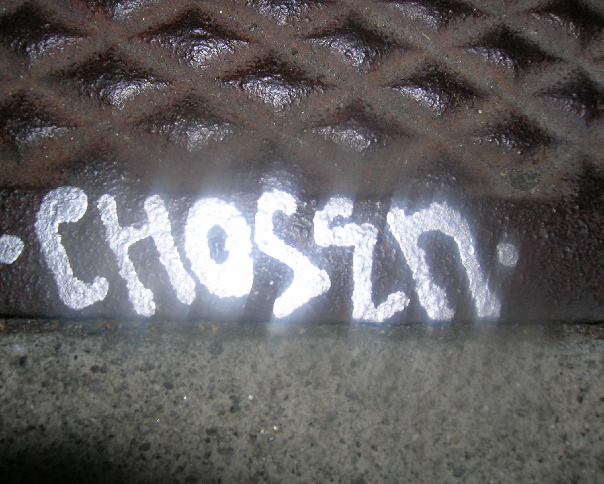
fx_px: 644
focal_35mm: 36
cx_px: 277
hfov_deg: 50.2
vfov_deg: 41.2
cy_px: 244
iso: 50
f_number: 4.9
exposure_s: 1/60.1
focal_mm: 5.7
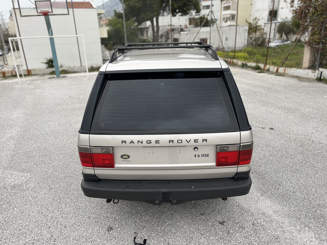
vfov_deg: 53.1
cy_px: 122
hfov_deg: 67.3
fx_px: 246
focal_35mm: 26
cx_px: 164
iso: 50
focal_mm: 5.1
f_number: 1.6
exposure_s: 1/772
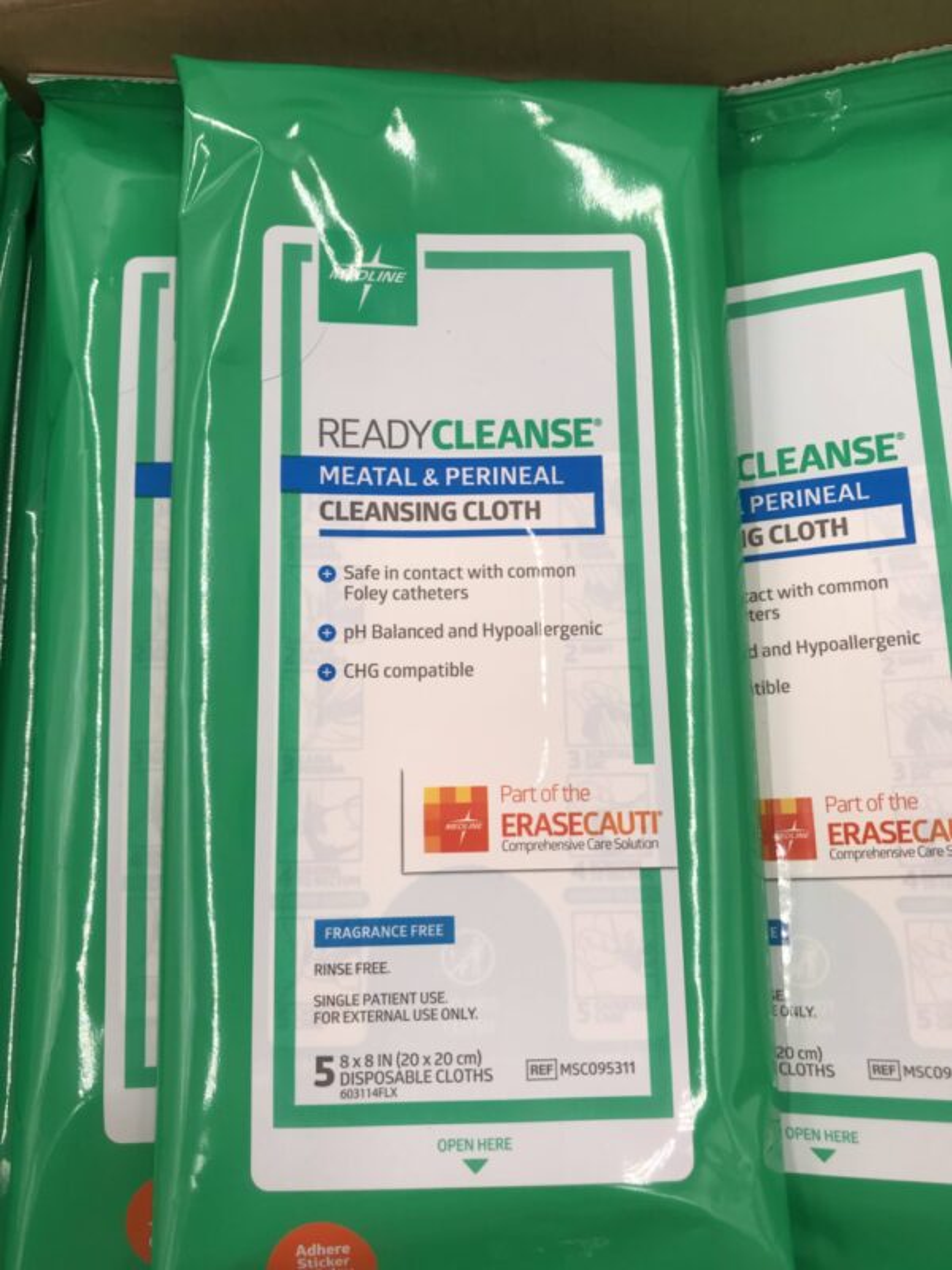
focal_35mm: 28
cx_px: 476
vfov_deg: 63.4
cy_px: 635
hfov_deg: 49.7
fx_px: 1027
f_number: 1.8
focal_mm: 3.99
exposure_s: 1/129
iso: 20
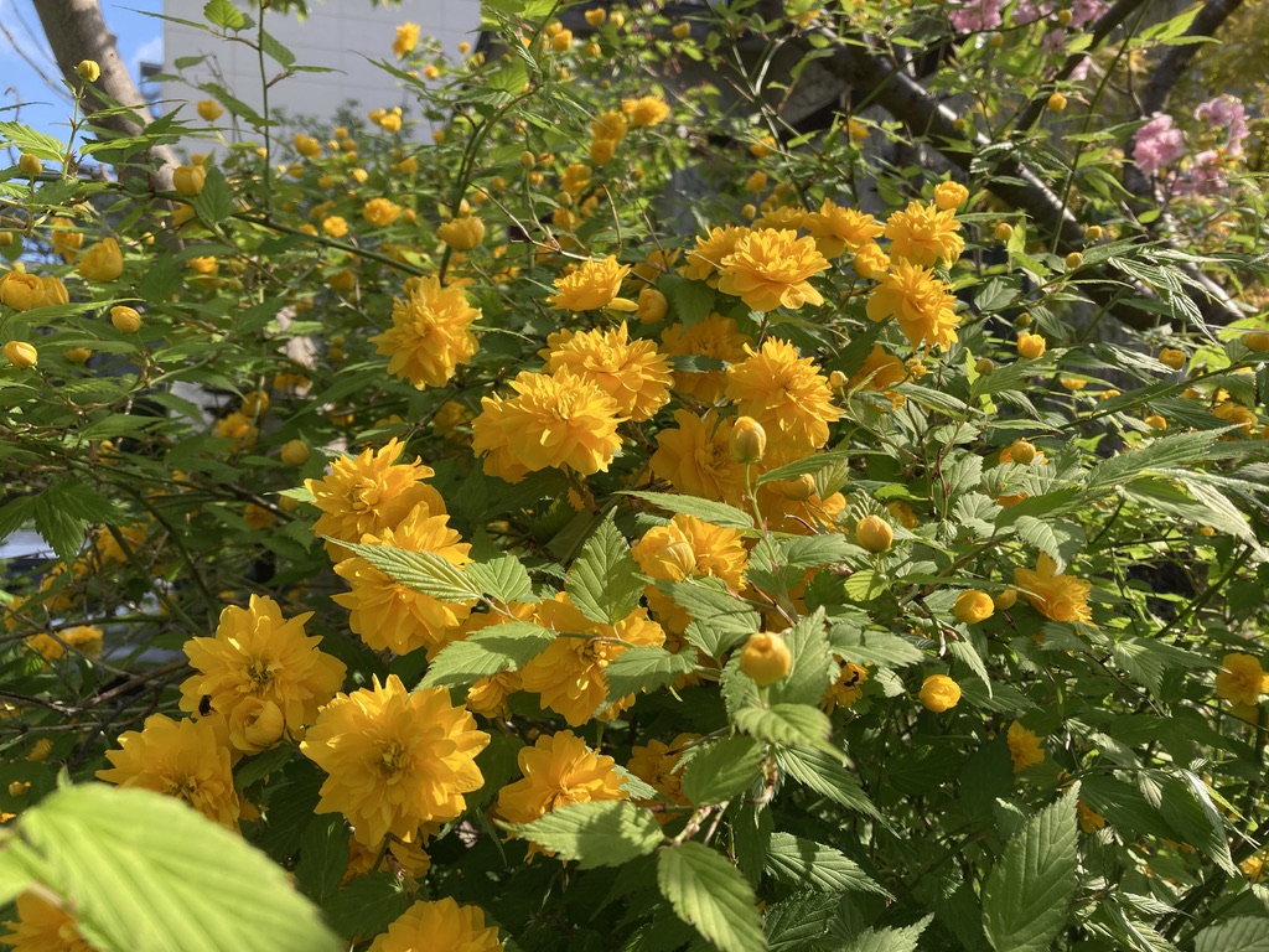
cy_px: 476
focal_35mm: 28
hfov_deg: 63.4
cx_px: 634
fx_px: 1026
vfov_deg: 49.7
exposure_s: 1/771
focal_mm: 3.99
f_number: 1.8
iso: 20
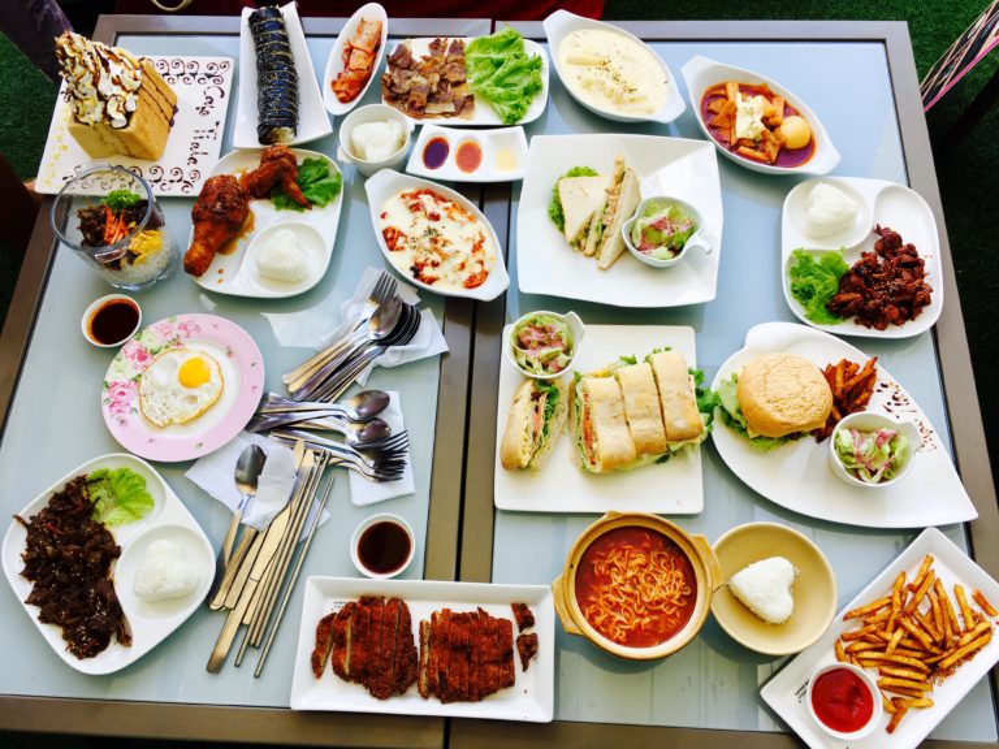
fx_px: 837
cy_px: 374
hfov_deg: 61.7
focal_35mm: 29
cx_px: 500
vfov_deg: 48.2
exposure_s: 1/150
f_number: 2.2
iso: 25
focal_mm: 4.15
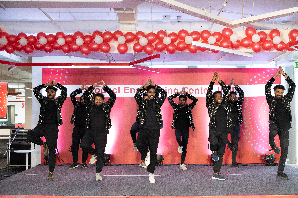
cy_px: 99
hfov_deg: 47.4
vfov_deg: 32.6
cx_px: 152
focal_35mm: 41
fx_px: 339
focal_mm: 40
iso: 2000
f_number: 4
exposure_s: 1/250
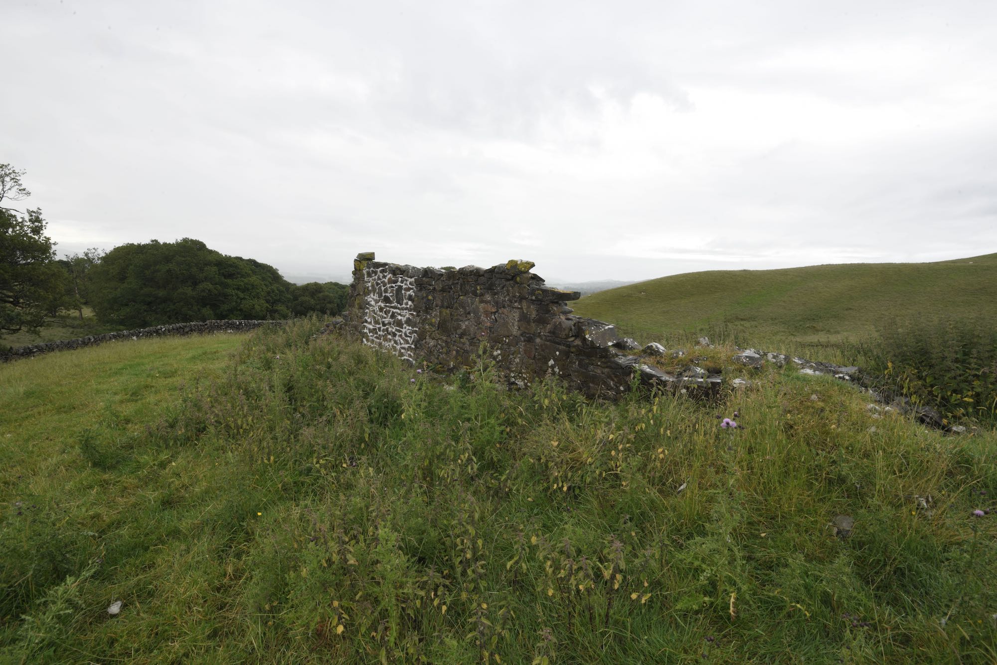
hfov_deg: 96.7
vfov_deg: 73.7
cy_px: 332
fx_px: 443
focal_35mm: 16
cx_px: 498
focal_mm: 16
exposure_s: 1/8
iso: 100
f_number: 18
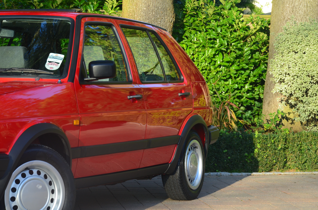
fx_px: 1058
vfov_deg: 11.4
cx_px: 159
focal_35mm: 120
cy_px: 105
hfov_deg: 17.1
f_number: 9
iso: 450
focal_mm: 80
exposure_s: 1/125
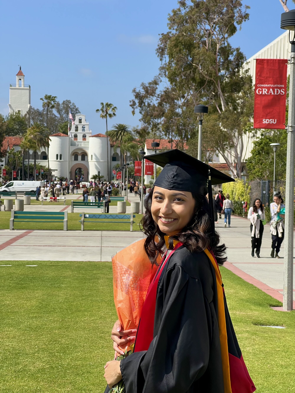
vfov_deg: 25.3
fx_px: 875
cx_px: 148
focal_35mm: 77
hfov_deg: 19.1
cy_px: 196
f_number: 2.8
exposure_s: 1/558
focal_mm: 9
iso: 32
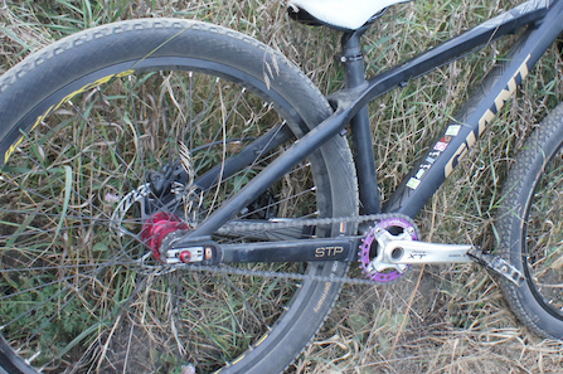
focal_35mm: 43
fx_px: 672
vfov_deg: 31.0
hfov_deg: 45.0
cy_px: 145
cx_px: 361
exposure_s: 1/250
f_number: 2.8
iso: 4000
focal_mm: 16
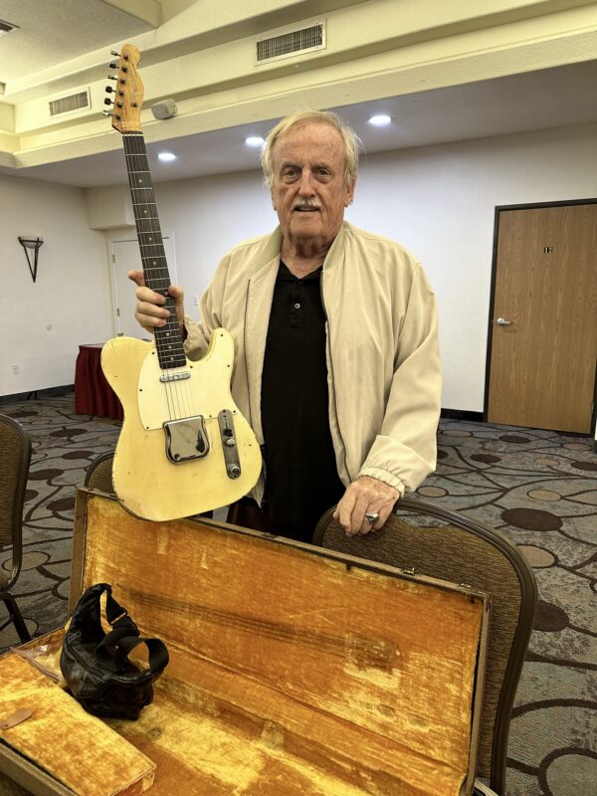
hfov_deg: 56.8
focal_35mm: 24
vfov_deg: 71.6
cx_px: 298
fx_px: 552
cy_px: 398
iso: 160
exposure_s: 1/60
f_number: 1.78
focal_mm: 6.86
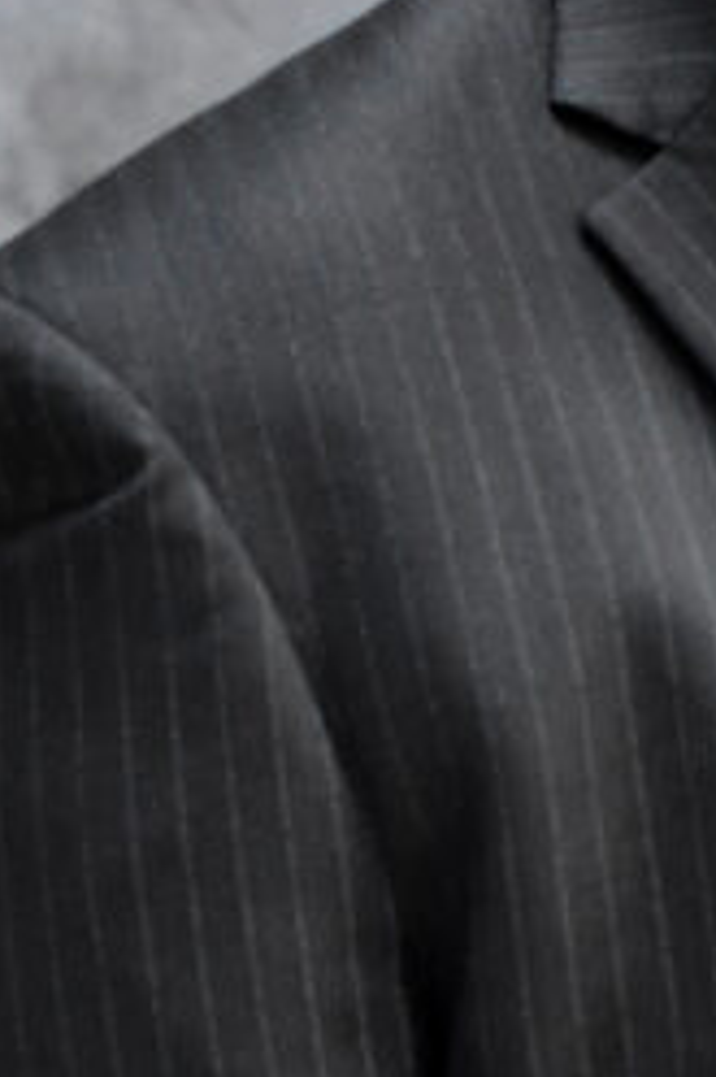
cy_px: 842
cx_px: 1182
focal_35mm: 217
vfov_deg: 9.5
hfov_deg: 6.2
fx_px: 6484
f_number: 1.8
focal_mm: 35
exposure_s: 1/60
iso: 450
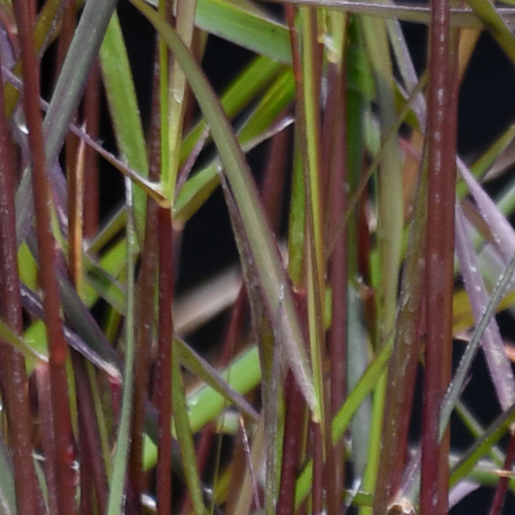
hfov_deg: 2.0
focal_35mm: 877
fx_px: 14762
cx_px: 1319
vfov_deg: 2.0
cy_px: -728
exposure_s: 1/250
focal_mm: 85
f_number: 5.6
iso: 220
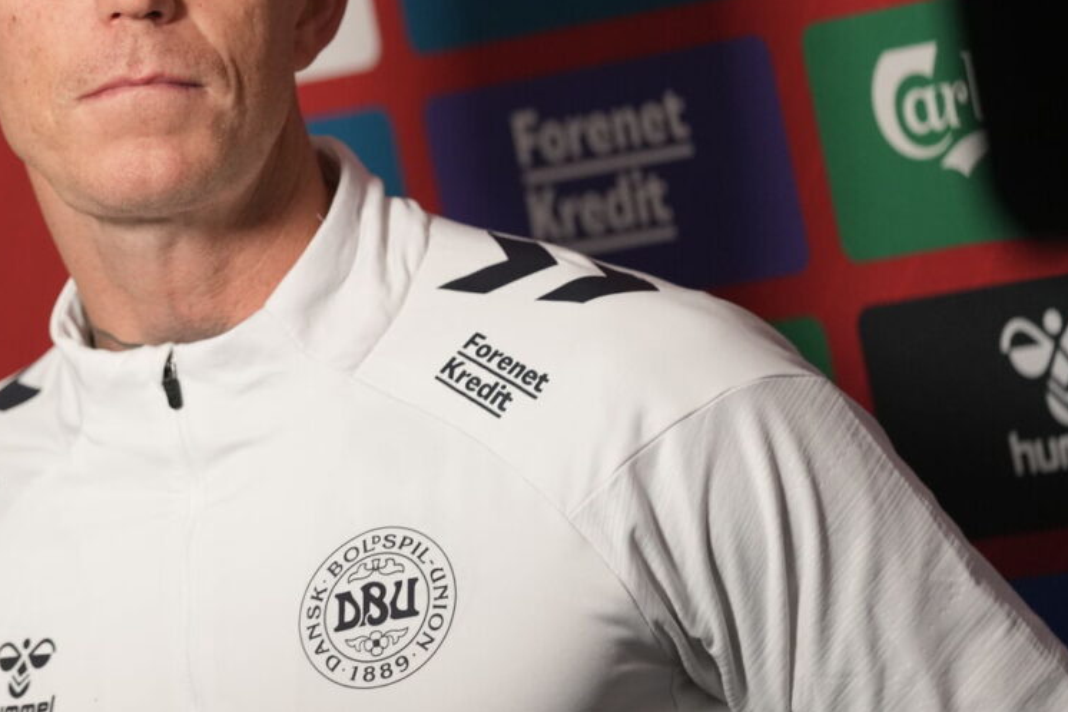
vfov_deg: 3.6
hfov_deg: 5.4
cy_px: 248
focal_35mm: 379
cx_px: 30
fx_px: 11240
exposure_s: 1/320
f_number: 2.8
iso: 1250
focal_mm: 184
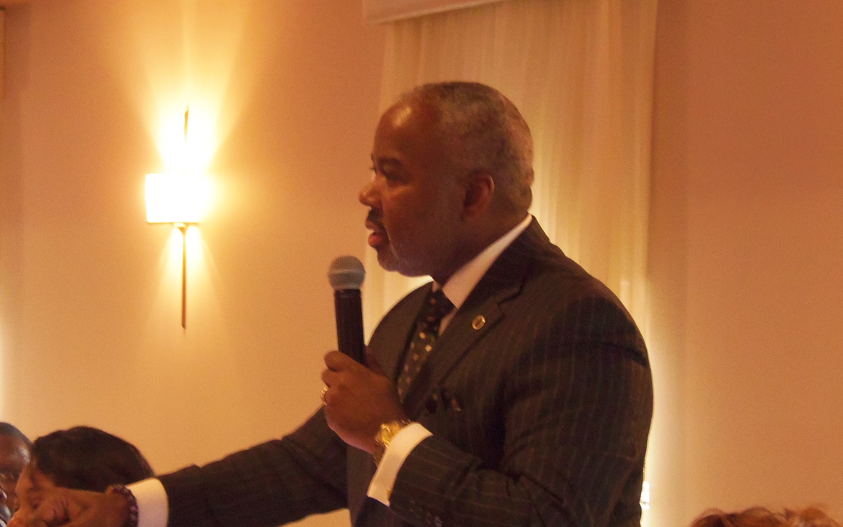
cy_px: 299
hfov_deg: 14.0
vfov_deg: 8.8
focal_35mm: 149
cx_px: 366
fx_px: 3424
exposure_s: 1/13
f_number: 4.5
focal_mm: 19.4
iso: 400
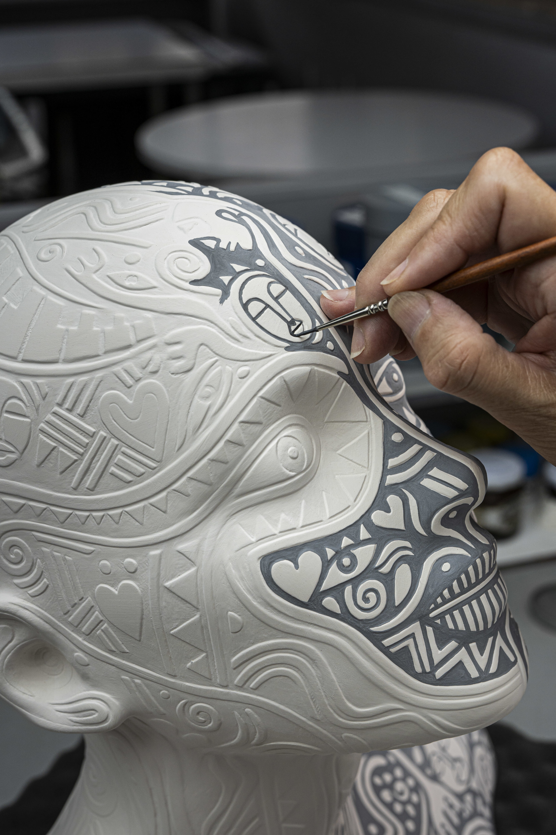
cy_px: 418
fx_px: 1158
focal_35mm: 50
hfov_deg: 27.0
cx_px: 278
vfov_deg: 39.6
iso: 320
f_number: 7.1
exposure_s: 1/160
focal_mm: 50
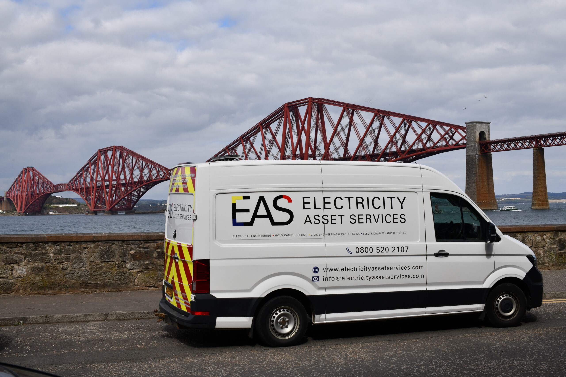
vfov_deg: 27.0
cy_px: 188
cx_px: 283
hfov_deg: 39.6
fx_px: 786
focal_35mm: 50
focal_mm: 50
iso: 400
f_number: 14
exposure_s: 1/640
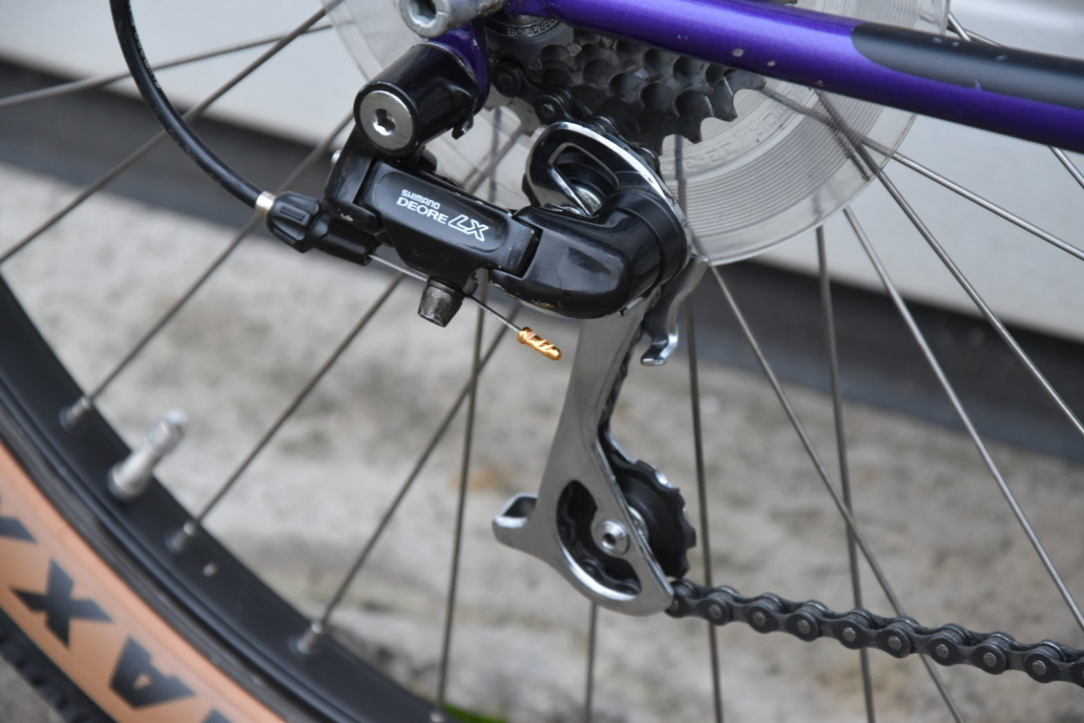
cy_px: 362
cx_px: 542
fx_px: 4742
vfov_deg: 8.7
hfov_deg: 13.0
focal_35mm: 158
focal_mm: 105
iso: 800
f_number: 7.1
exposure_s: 1/30
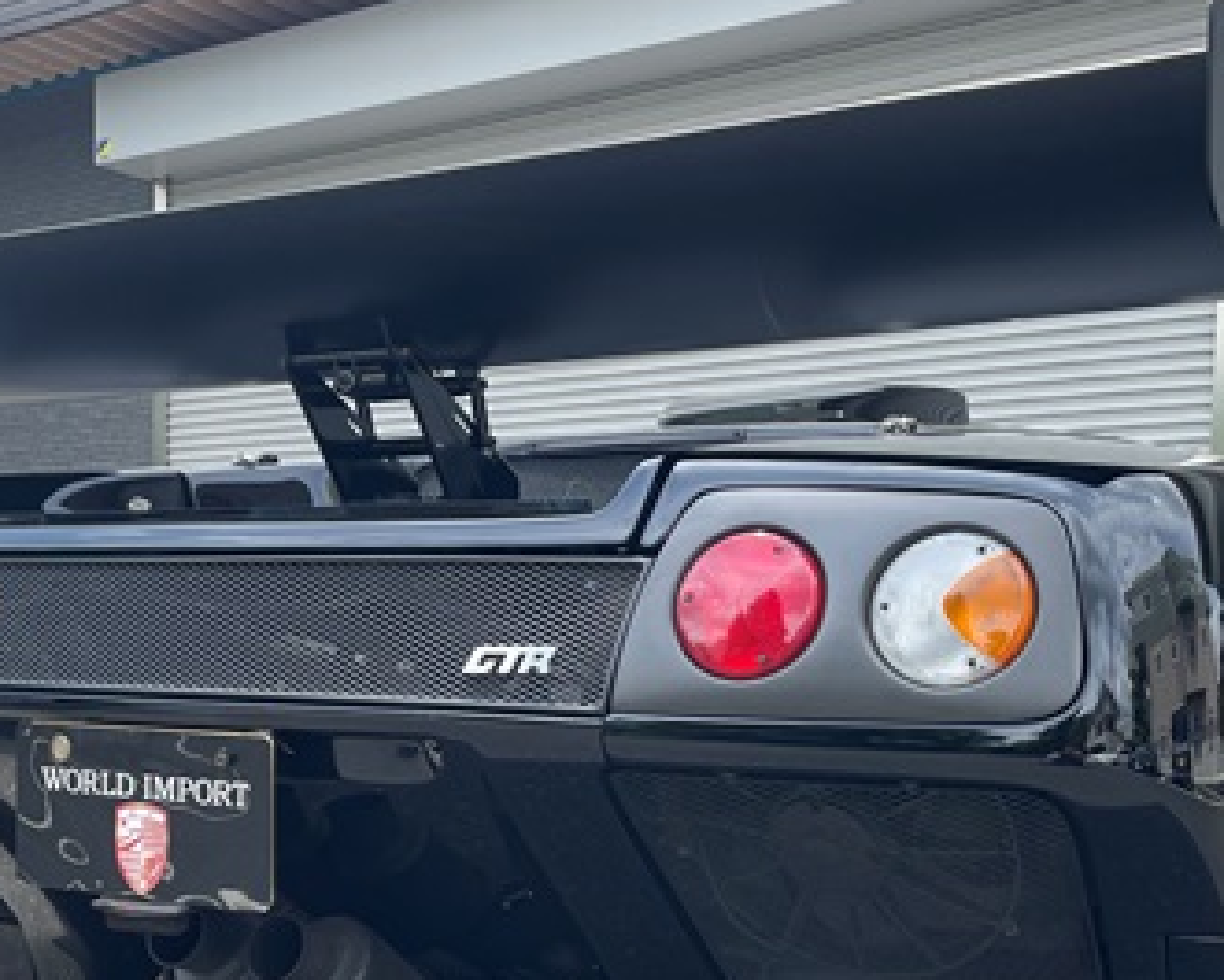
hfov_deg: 38.0
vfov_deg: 30.2
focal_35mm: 49
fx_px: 1776
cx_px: 581
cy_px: 758
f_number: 1.6
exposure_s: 1/824
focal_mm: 4.2
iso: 32
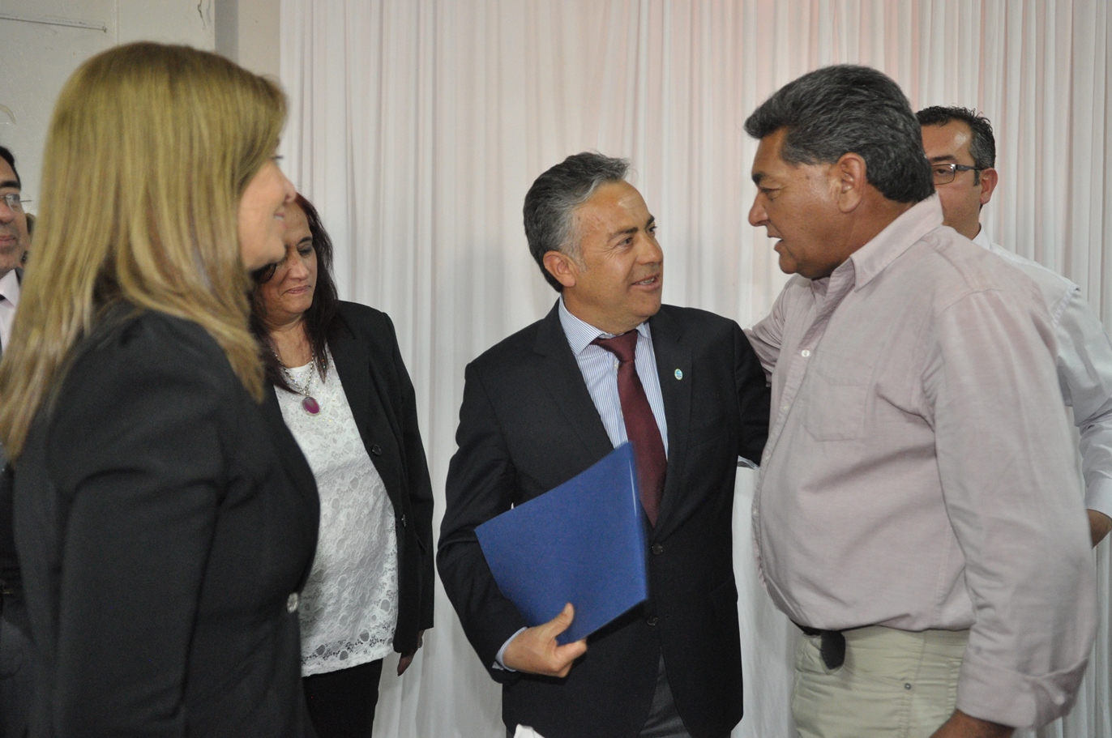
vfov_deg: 38.3
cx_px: 556
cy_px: 369
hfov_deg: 55.2
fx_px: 1064
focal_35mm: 34
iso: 1600
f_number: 2.8
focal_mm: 23
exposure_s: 1/80
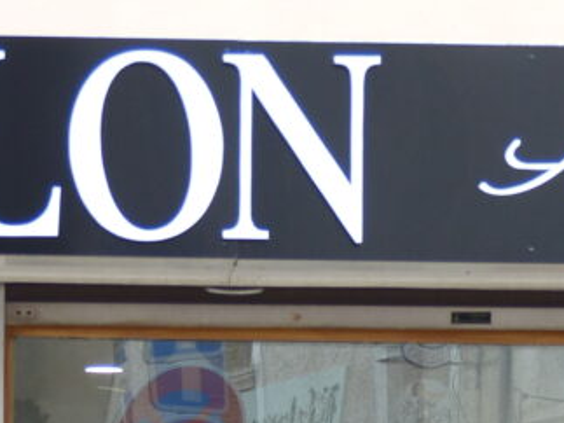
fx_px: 4854
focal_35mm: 298
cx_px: 251
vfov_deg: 5.0
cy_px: 612
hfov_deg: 6.7
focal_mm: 16.9
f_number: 2.8
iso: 100
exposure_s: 1/125
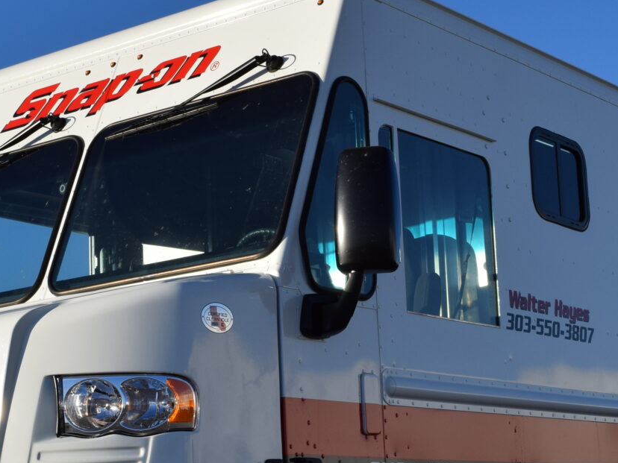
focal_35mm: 89
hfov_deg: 21.9
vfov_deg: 16.5
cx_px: 390
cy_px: 329
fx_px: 1592
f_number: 11
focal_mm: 25
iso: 200
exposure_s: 1/500
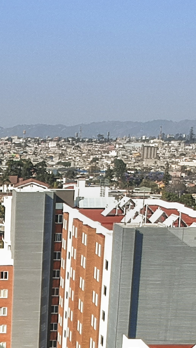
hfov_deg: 10.3
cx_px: -54
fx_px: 1063
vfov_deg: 17.2
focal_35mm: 115
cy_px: 487
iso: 100
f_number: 2.6
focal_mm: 4.49
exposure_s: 1/1000
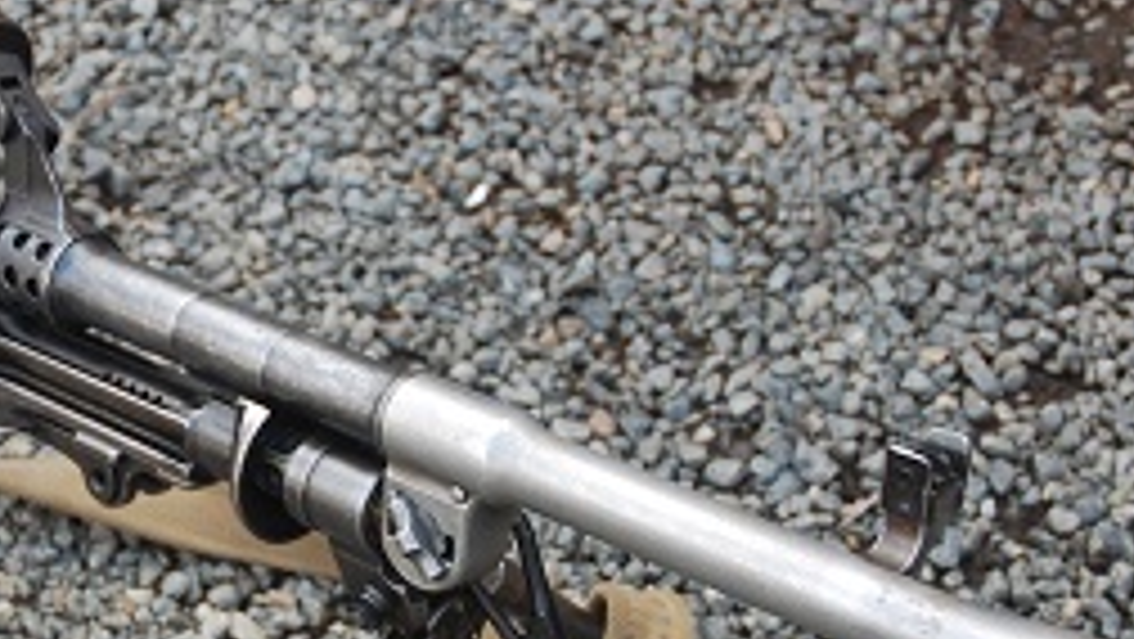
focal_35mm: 90
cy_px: 457
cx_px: 180
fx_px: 2707
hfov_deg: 23.2
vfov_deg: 13.4
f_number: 4.5
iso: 200
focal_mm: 24
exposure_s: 1/80
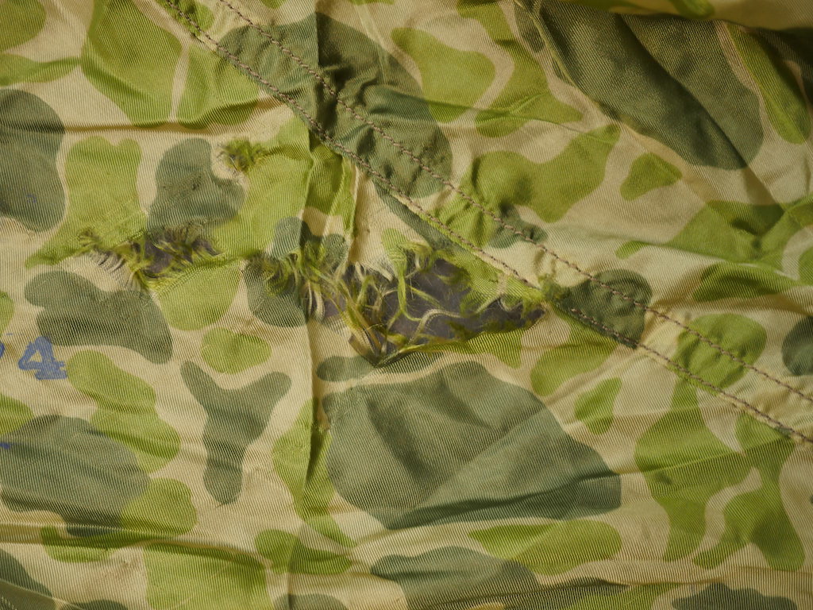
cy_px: 305
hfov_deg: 27.8
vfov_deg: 21.0
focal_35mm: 70
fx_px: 1644
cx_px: 406
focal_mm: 35
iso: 400
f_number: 3.2
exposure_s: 1/50
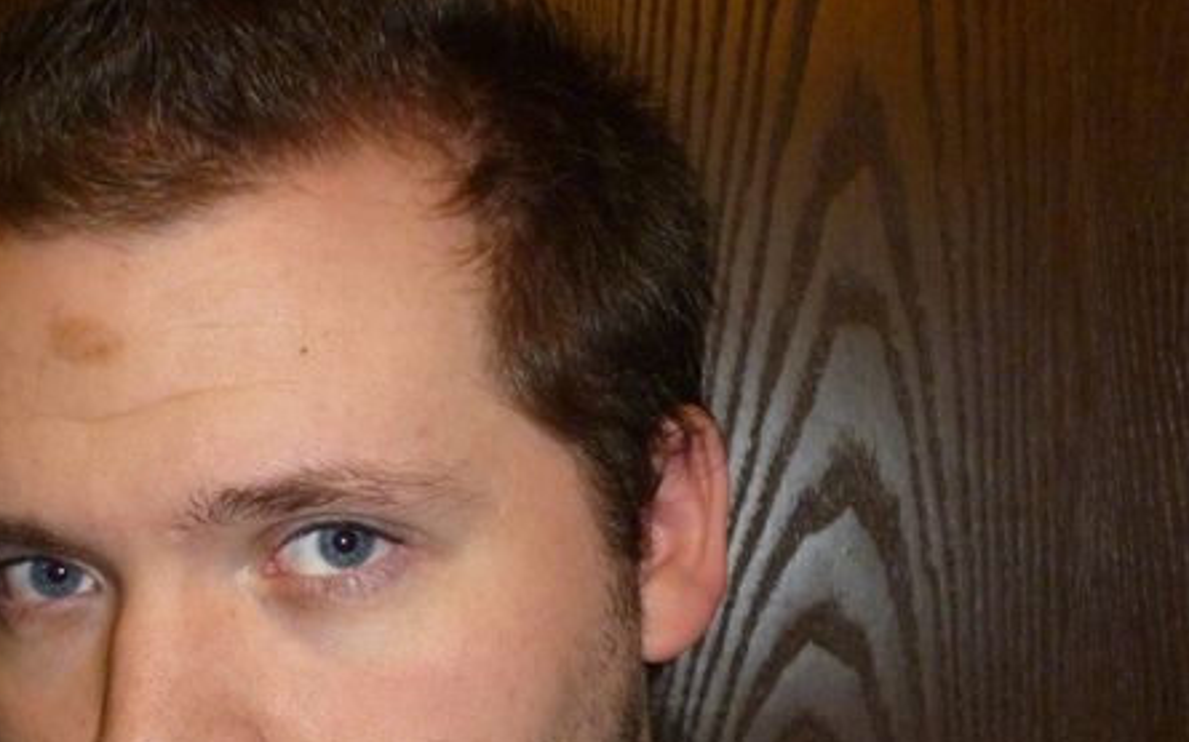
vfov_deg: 21.4
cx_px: 294
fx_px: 1944
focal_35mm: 60
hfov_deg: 33.3
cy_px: 562
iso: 400
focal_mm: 6.4
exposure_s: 1/60
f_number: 3.5
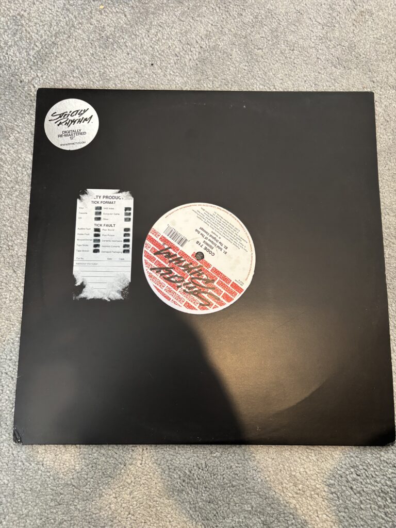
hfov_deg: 53.1
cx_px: 198
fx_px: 397
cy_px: 264
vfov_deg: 67.3
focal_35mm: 26
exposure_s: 1/50
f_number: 1.6
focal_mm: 5.96
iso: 200
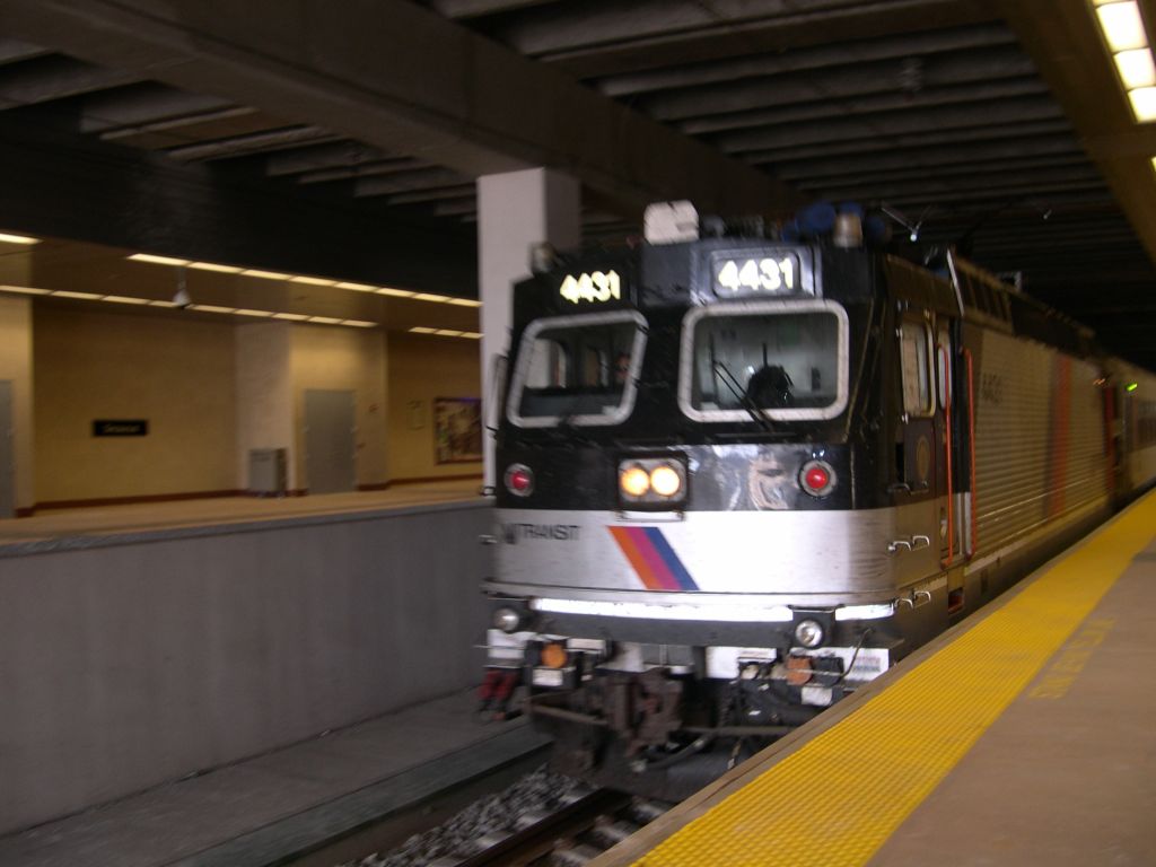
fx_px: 1269
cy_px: 434
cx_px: 578
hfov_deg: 49.0
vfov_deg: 37.7
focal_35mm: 38
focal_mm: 8
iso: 100
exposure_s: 1/30
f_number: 2.8
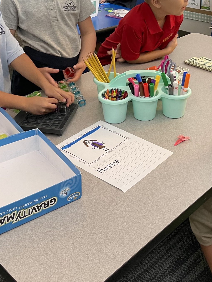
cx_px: 123
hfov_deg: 29.6
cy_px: 66
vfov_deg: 37.8
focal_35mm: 49
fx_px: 400
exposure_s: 1/60
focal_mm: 4.2
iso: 250
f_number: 1.6
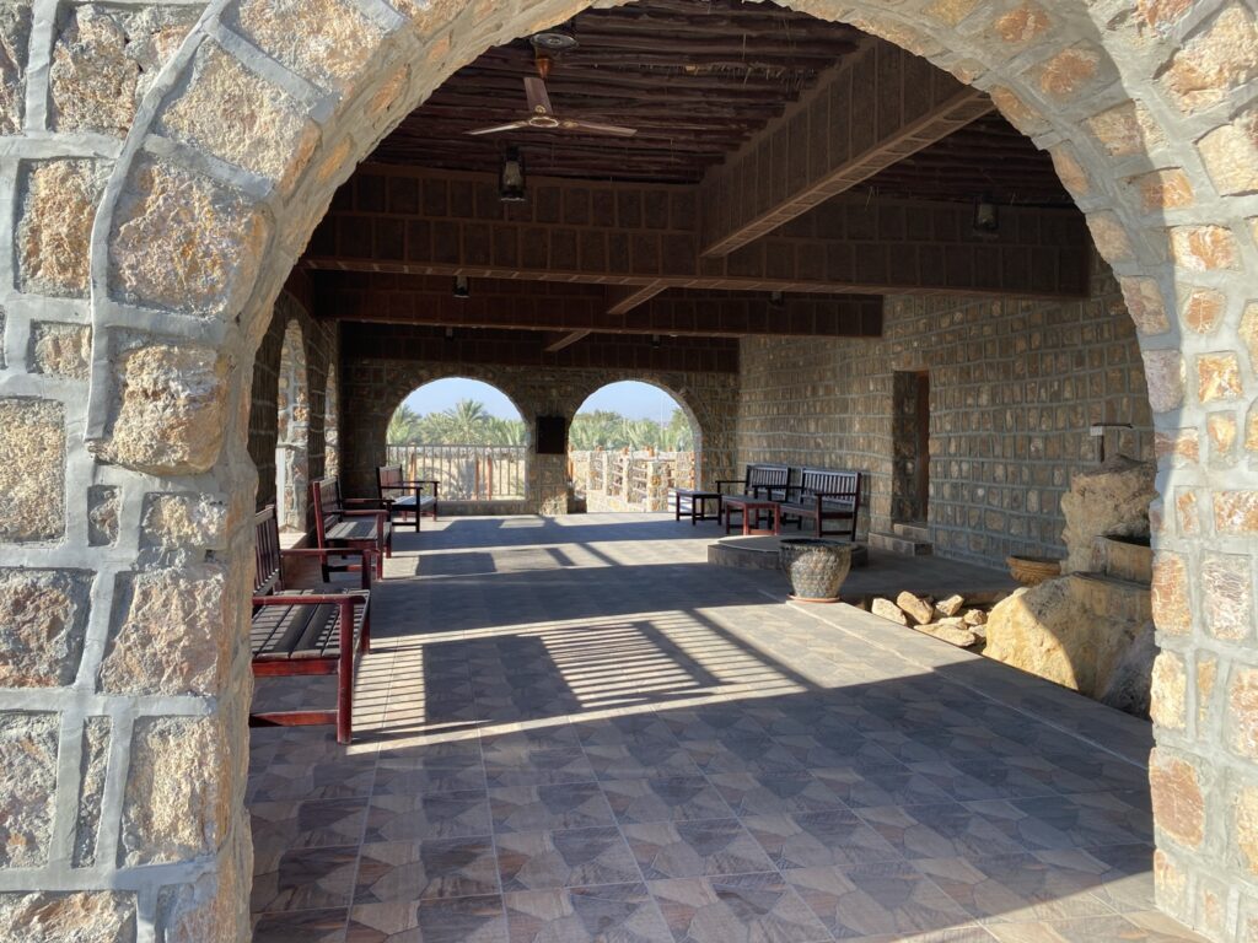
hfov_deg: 67.3
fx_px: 945
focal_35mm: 26
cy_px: 472
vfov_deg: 53.1
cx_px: 629
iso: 32
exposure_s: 1/560
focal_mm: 4.25
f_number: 1.8
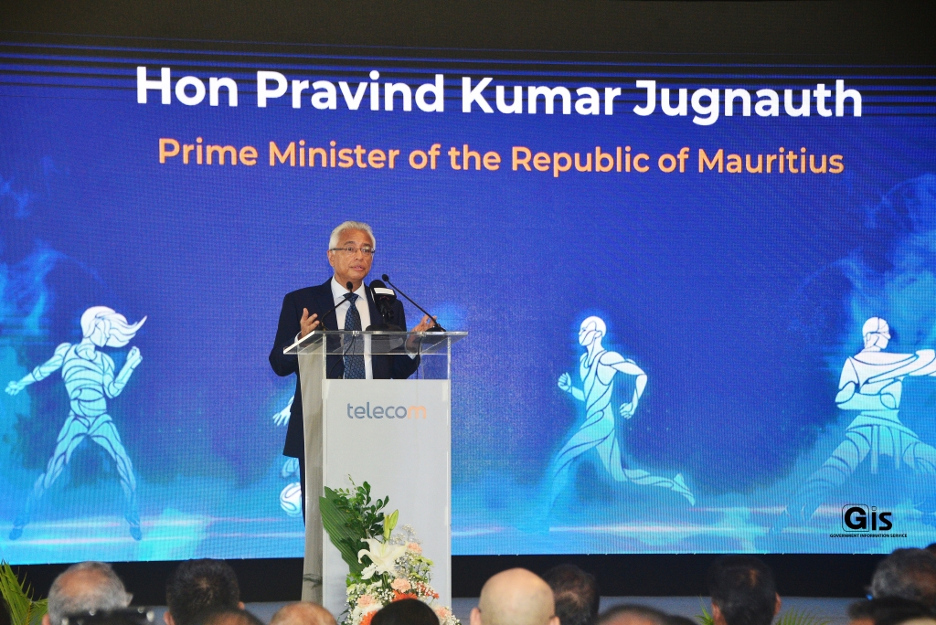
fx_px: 3512
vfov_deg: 10.2
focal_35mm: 135
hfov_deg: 15.2
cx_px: 468
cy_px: 312
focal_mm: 135
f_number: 5.6
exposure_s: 1/200
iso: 1600
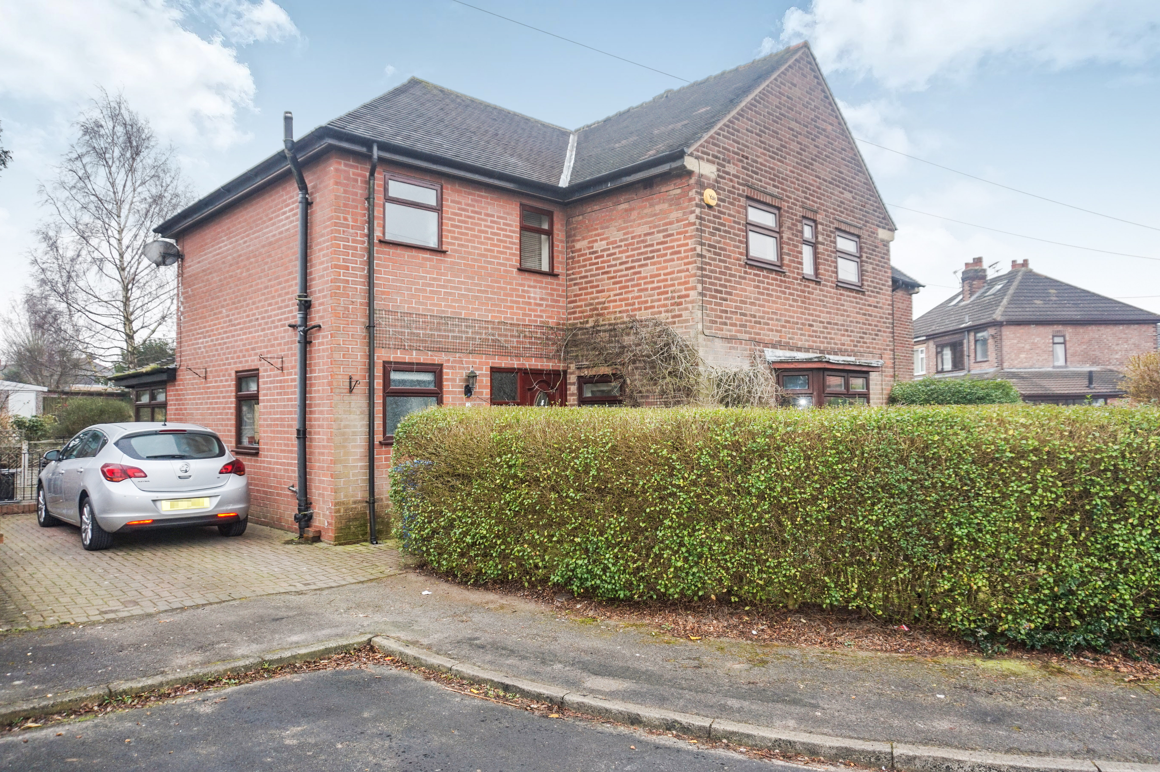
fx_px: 773
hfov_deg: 73.8
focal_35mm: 24
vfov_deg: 53.1
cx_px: 580
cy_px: 386
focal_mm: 16
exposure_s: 1/60
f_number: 4
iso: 250
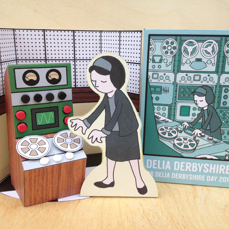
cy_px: 114
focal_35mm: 39
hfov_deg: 42.8
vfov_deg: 42.8
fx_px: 292
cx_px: 115
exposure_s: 1/120
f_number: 2.4
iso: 64
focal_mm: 4.12
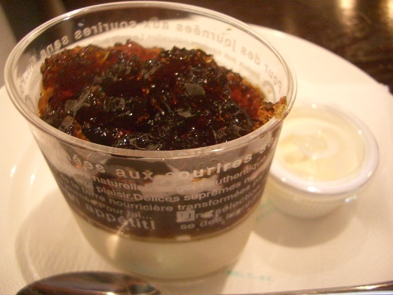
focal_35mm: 35
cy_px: 148
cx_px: 196
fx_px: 397
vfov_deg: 40.7
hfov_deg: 52.6
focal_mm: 5.8
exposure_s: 1/50
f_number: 2.6
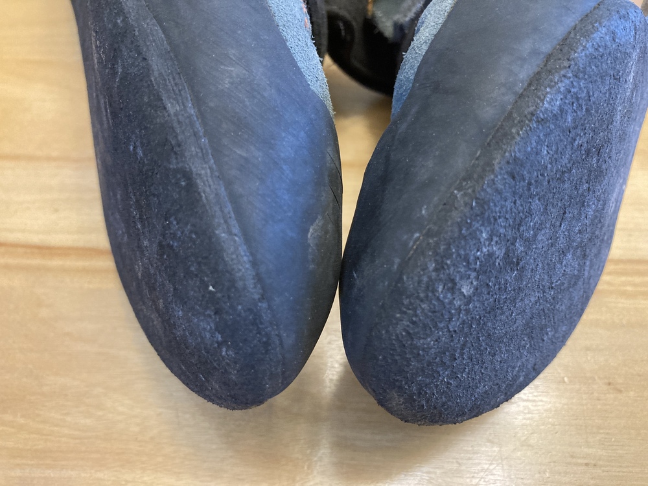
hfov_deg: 63.4
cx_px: 324
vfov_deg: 49.7
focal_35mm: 28
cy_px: 243
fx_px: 524
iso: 400
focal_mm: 3.99
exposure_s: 1/40
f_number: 1.8
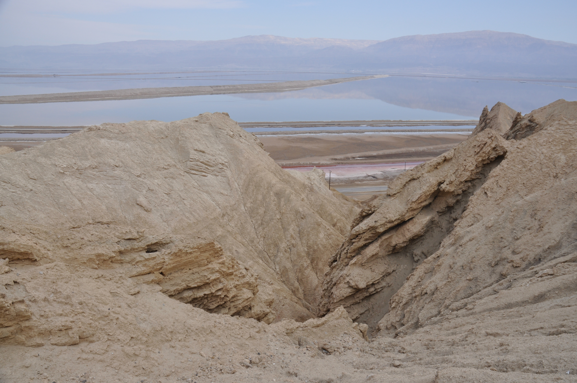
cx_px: 288
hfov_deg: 67.4
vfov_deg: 47.8
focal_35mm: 27
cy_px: 192
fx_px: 432
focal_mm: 18
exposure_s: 1/250
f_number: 8
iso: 200
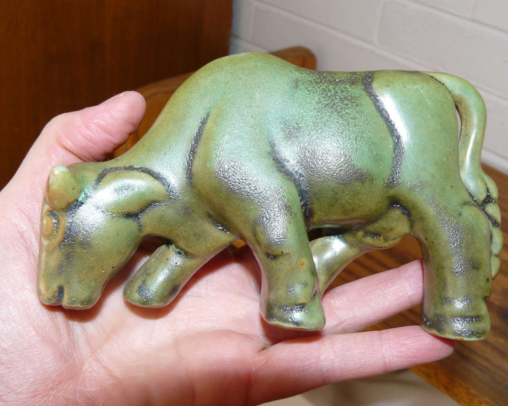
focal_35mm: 38
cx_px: 263
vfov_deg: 39.2
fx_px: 571
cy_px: 204
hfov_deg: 47.9
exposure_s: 1/30
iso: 100
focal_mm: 6
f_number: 4
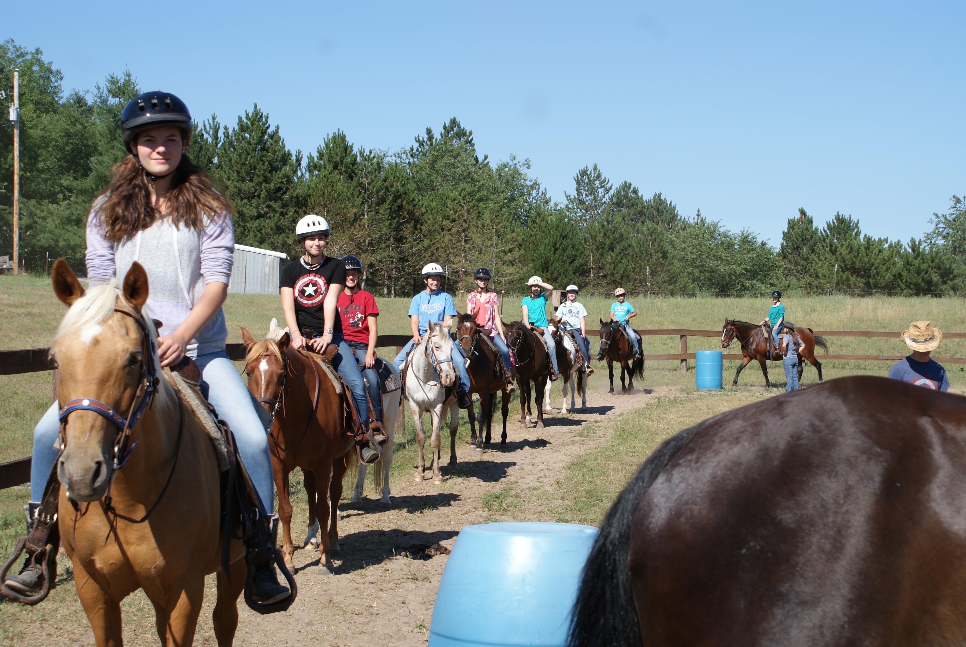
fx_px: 1813
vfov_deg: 20.2
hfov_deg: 29.8
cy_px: 324
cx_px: 483
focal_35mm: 68
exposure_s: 1/160
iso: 100
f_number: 9
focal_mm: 45
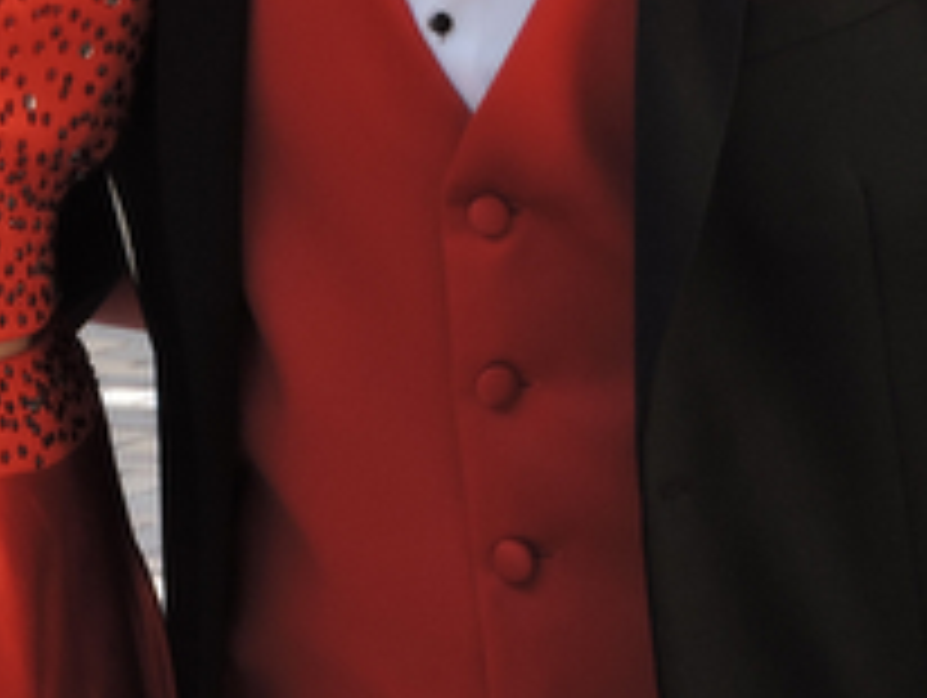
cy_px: -459
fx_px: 10483
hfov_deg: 5.1
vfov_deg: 3.8
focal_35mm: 391
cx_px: 18
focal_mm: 18.8
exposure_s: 1/125
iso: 100
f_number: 4.8
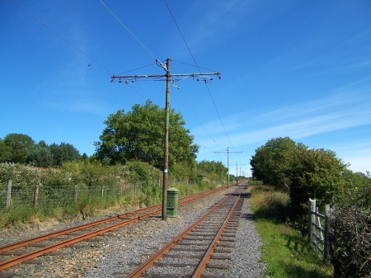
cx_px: 186
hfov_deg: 55.4
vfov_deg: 42.9
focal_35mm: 33
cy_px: 139
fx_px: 353
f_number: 4
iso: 80
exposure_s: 1/1000
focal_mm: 5.5
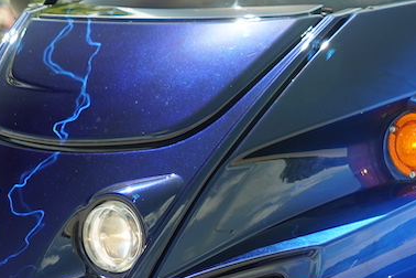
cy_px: 329
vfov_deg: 6.6
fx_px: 2392
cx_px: 331
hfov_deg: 9.9
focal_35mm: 207
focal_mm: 36
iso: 100
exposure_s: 1/200
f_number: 2.8
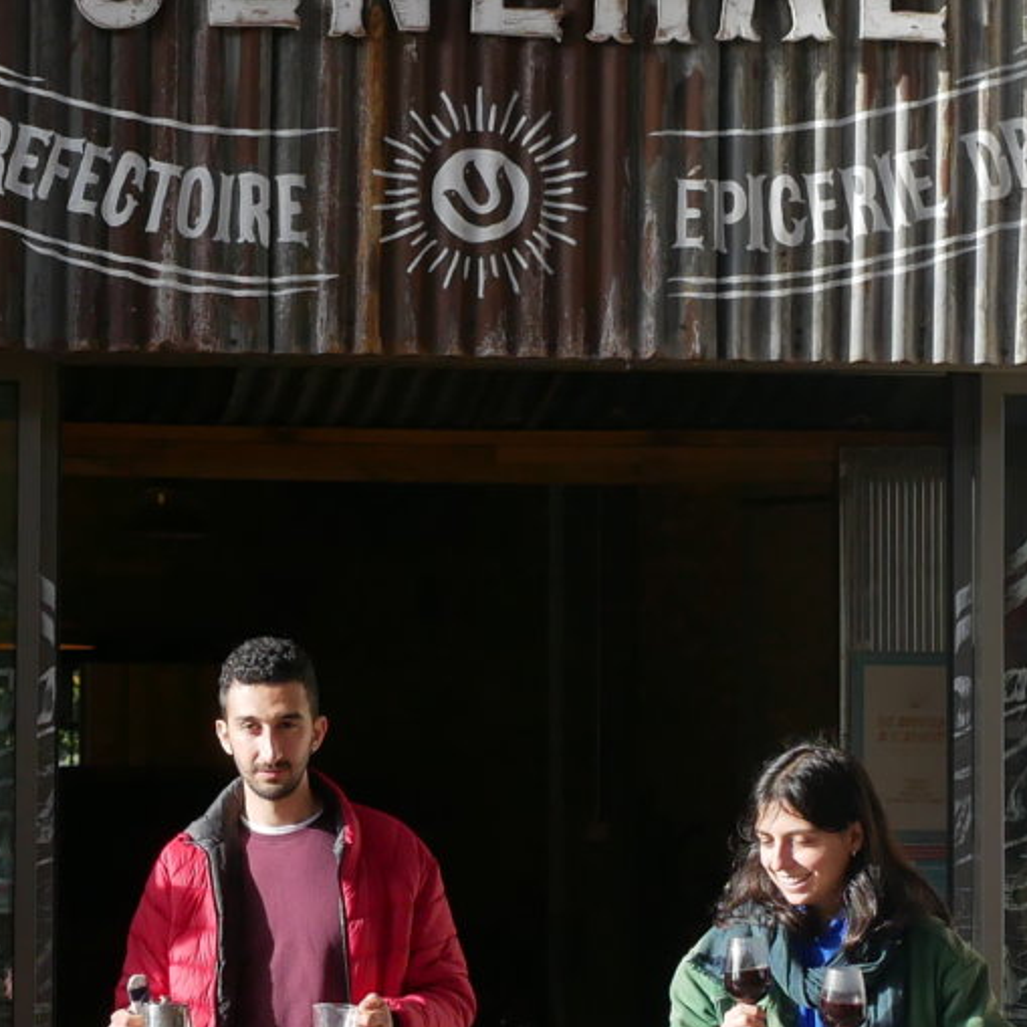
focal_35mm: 178
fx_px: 5975
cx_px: -129
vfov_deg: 9.8
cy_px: 517
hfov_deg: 9.7
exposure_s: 1/500
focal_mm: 25
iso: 200
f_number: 4
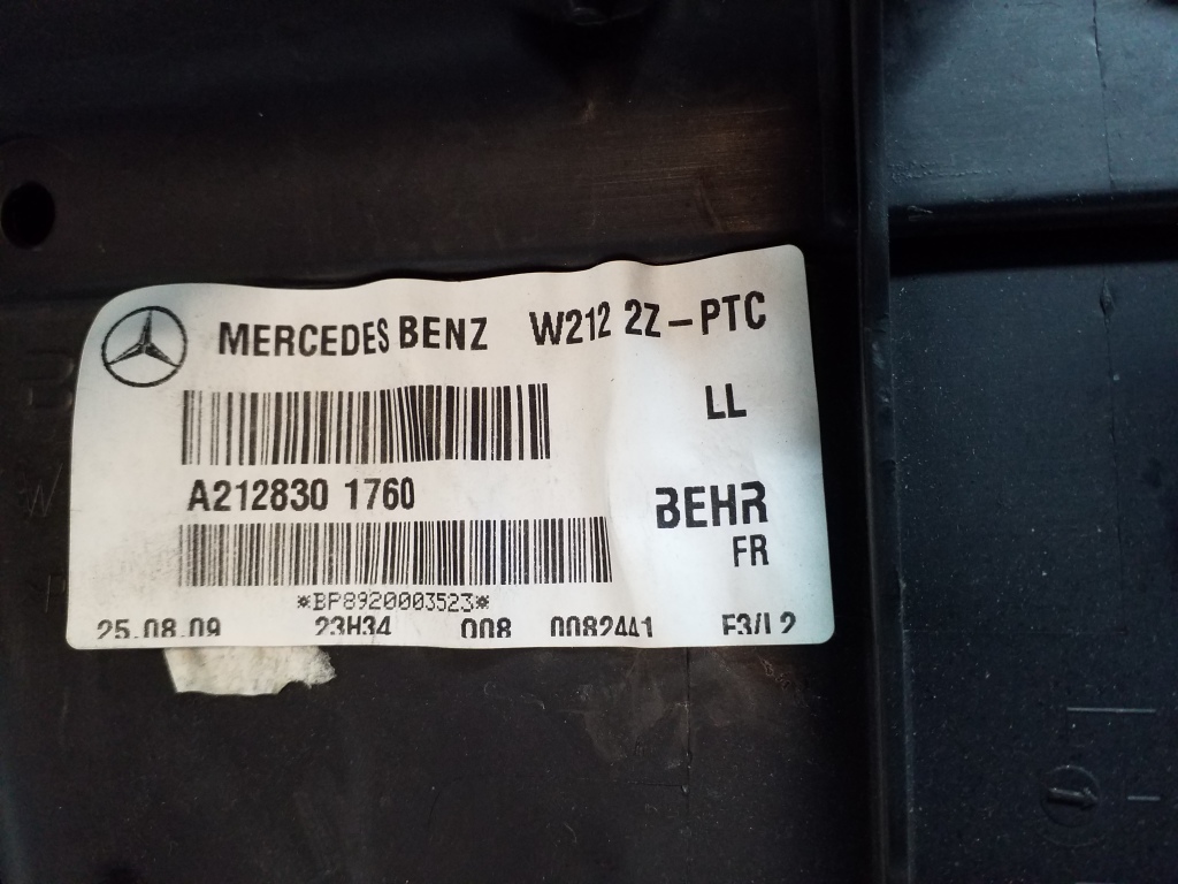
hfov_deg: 65.3
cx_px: 589
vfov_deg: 51.4
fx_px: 919
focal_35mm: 27
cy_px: 442
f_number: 1.9
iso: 200
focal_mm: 3.6
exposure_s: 1/25
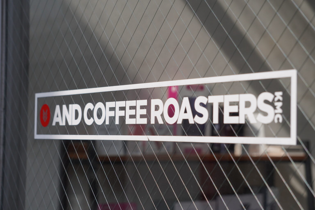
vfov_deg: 16.6
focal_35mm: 82
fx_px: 722
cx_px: 158
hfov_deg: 24.6
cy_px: 105
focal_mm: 55
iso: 100
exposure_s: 1/320
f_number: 6.3
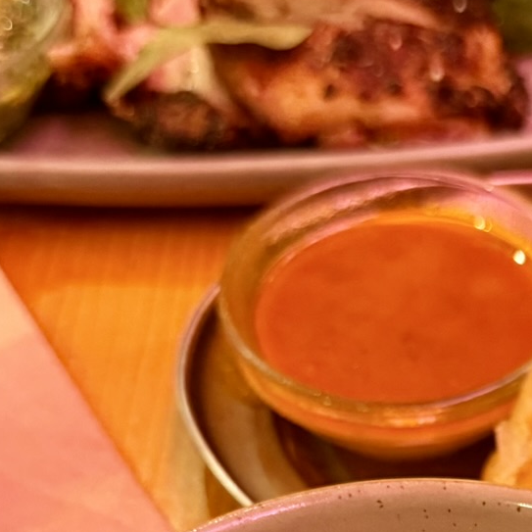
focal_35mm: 80
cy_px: 640
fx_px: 1391
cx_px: 489
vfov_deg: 20.3
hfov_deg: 21.1
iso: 640
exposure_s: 1/33
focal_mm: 6.76
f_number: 1.78
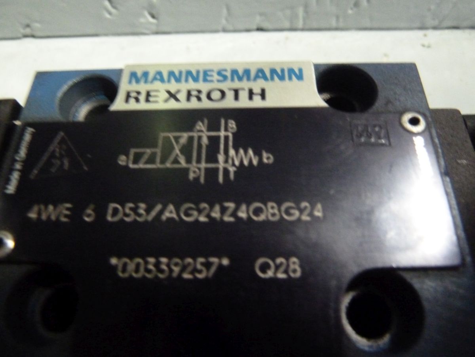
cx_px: 238
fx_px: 343
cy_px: 178
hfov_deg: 69.4
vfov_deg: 54.9
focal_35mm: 25
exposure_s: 1/40
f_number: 3.3
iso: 800
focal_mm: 4.1
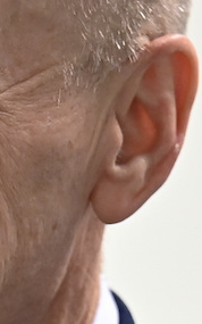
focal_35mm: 1373
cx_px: -10
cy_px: 370
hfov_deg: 1.0
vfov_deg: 1.5
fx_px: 12100
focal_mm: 200
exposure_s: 1/160
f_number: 2.8
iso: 2000
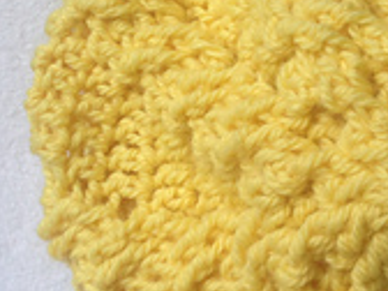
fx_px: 1098
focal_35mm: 98
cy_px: 140
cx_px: 351
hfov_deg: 19.6
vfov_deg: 15.1
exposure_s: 1/40
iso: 50
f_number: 2.4
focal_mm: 4.12
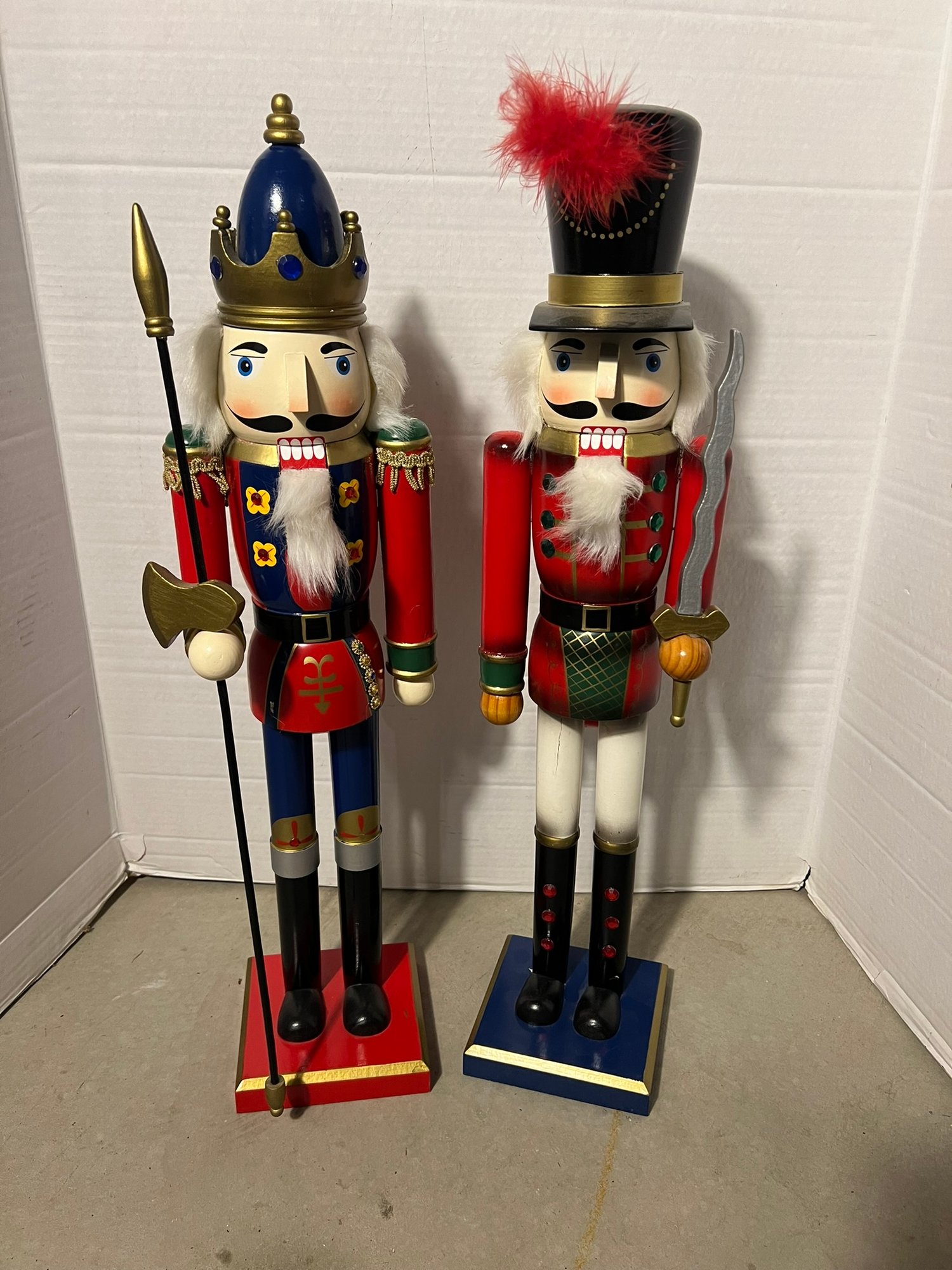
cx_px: 476
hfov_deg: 53.1
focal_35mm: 26
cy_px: 635
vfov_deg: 67.3
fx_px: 953
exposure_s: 1/60
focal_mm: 5.7
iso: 100
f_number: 1.5
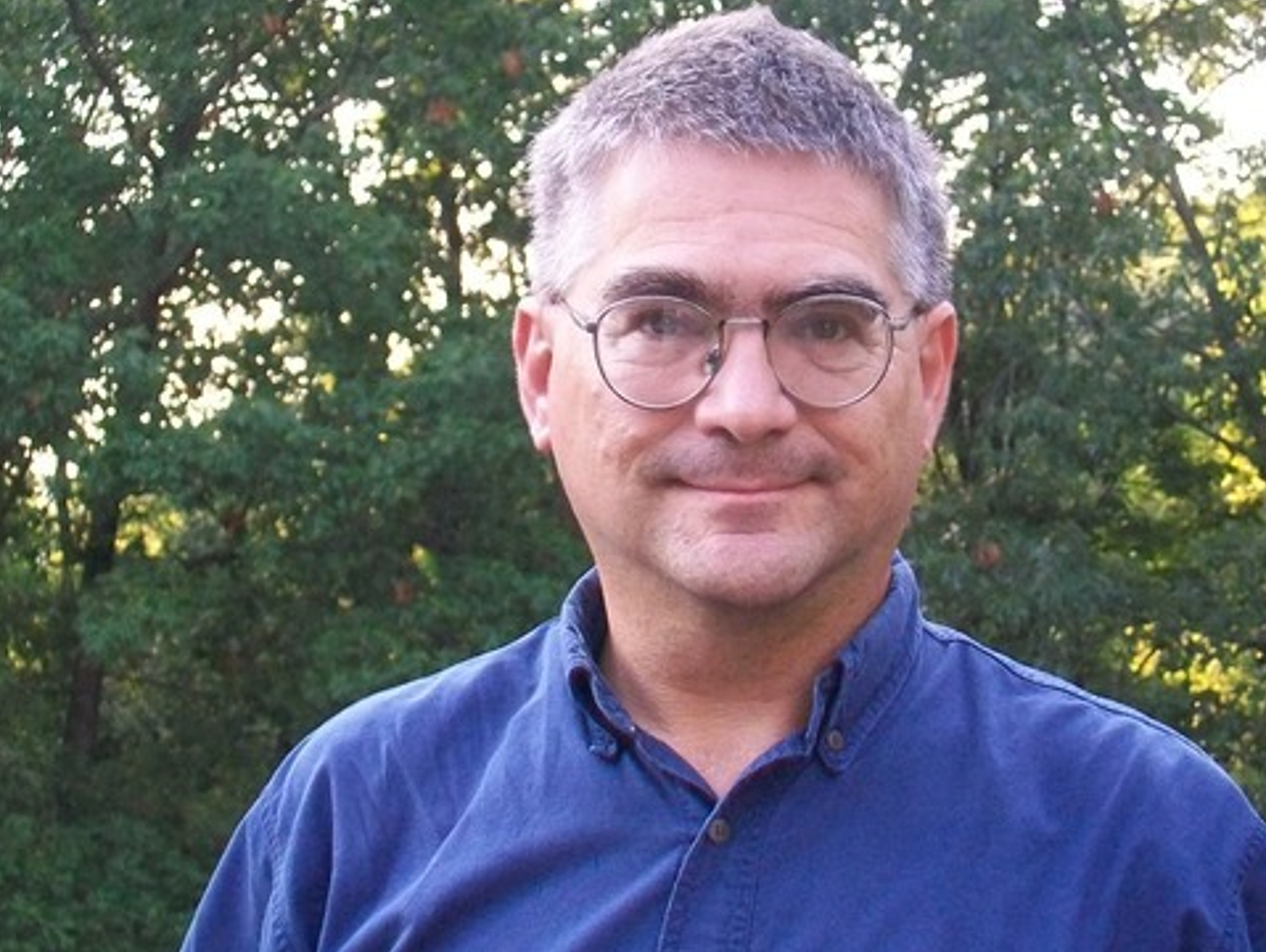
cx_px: 692
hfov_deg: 26.6
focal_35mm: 73
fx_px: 2672
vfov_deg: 20.2
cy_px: 591
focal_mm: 8.8
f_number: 3.6
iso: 160
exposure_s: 1/50
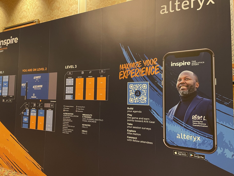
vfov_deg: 48.2
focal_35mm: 29
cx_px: 113
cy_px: 86
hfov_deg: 61.6
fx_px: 196
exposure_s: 1/40
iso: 400
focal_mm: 4.2
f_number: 1.6
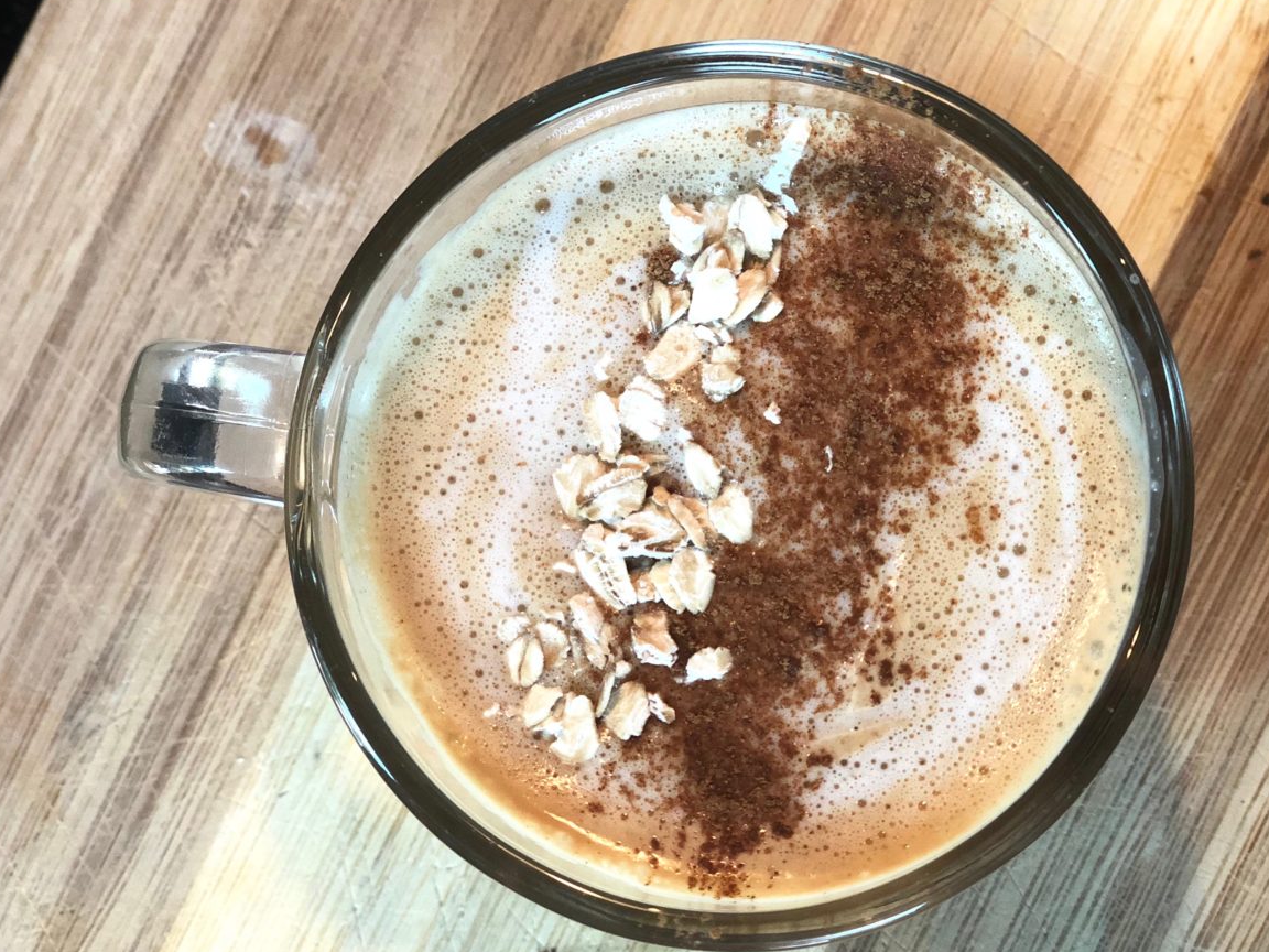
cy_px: 510
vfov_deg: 22.6
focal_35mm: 65
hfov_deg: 29.7
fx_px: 2383
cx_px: 764
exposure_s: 1/40
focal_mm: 6
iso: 100
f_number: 2.4
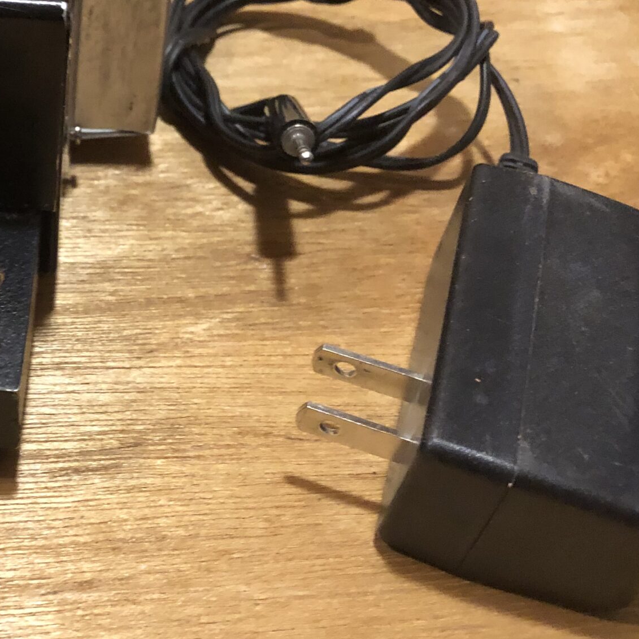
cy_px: 253
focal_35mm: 56
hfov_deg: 28.8
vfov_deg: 30.5
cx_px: 14
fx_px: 1170
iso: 100
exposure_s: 1/5
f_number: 1.8
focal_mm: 3.99
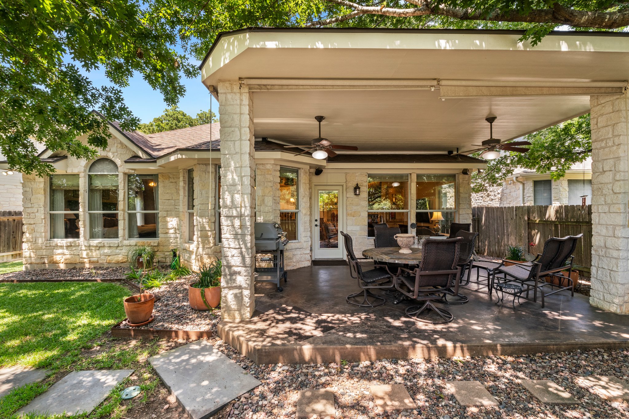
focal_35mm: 16
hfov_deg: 96.7
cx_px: 314
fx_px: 280
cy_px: 210
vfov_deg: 73.8
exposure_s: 1/50
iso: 1000
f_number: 8
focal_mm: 16
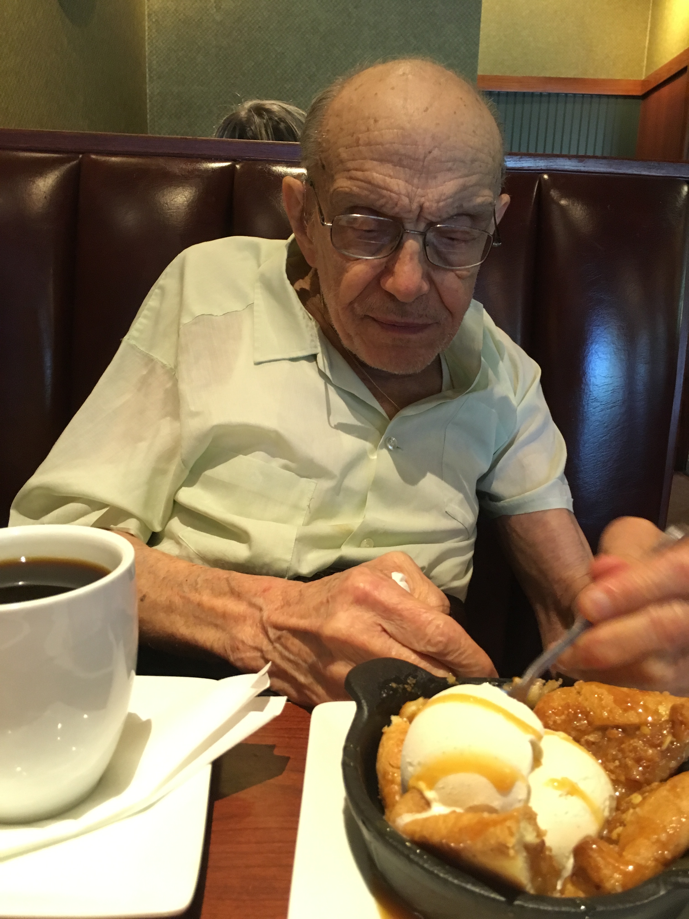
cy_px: 460
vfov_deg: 61.7
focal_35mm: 29
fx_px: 770
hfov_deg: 48.2
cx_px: 344
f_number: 2.2
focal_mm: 4.15
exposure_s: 1/15
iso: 200
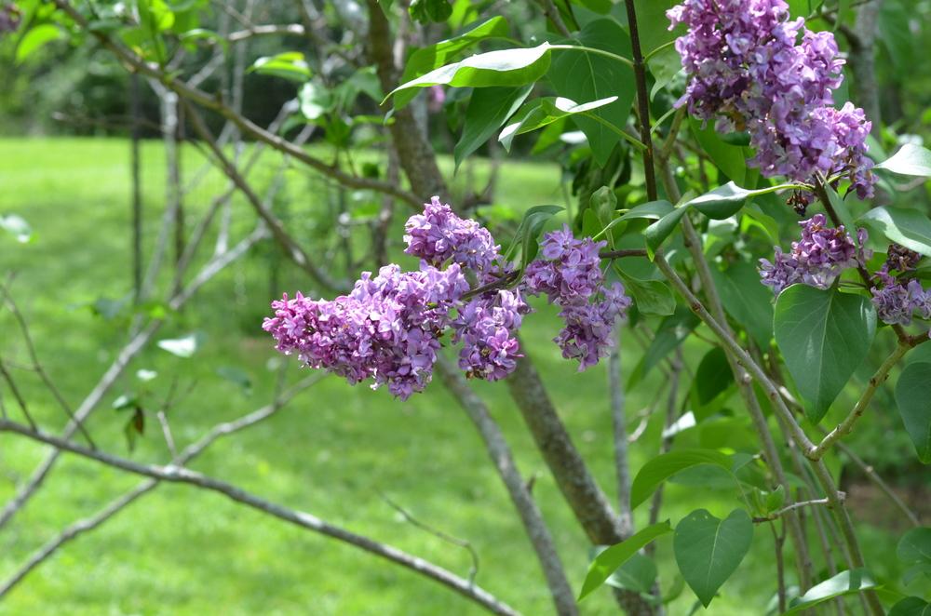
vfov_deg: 18.1
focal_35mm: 75
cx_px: 466
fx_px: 1935
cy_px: 308
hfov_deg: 27.0
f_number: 7.1
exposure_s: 1/200
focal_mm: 50
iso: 200
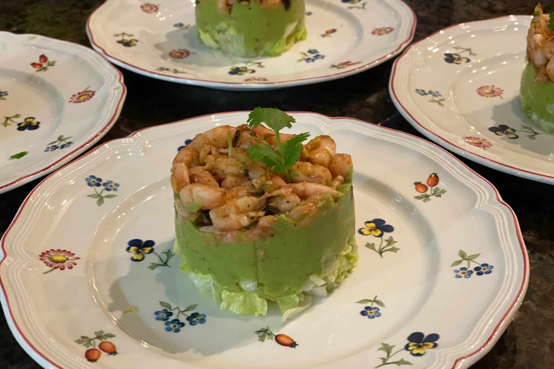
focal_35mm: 55
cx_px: 280
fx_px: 846
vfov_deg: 24.6
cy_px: 159
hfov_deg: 36.2
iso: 250
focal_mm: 6
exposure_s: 1/33
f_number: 2
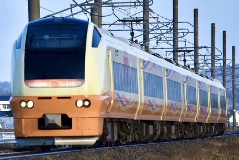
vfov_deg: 3.8
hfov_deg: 5.7
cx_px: 120
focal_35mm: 360
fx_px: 2390
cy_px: 80
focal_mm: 240
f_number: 5.3
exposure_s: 1/1600
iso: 400
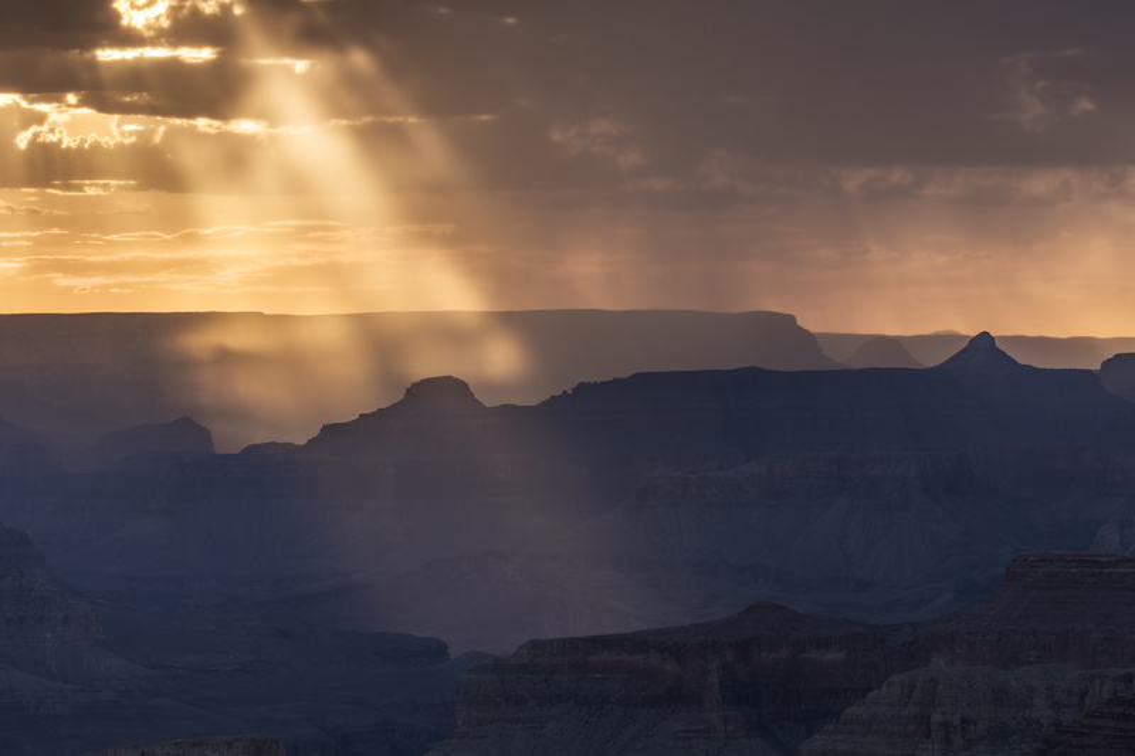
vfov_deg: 5.7
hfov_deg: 8.6
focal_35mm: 240
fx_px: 7565
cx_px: 568
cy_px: 378
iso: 100
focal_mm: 160
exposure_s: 1/20
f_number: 11
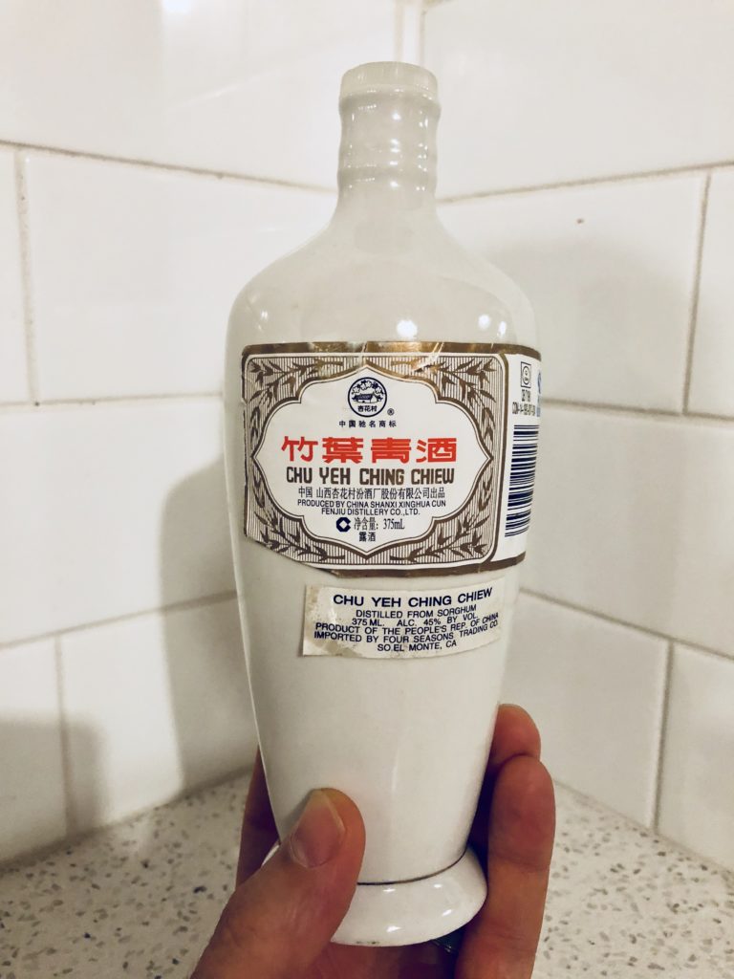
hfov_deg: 49.7
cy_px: 490
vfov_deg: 63.4
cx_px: 367
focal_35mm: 28
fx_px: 792
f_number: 1.8
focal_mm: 3.99
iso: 100
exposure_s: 1/13
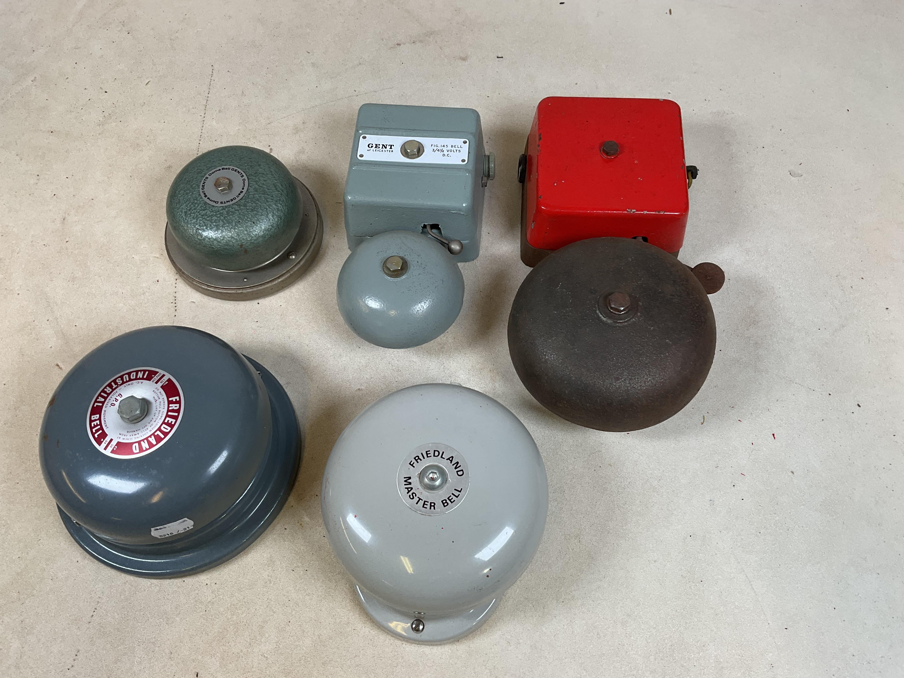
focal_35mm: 29
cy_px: 339
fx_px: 757
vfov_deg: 48.2
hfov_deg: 61.7
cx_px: 452
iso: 20
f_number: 1.8
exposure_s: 1/100
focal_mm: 3
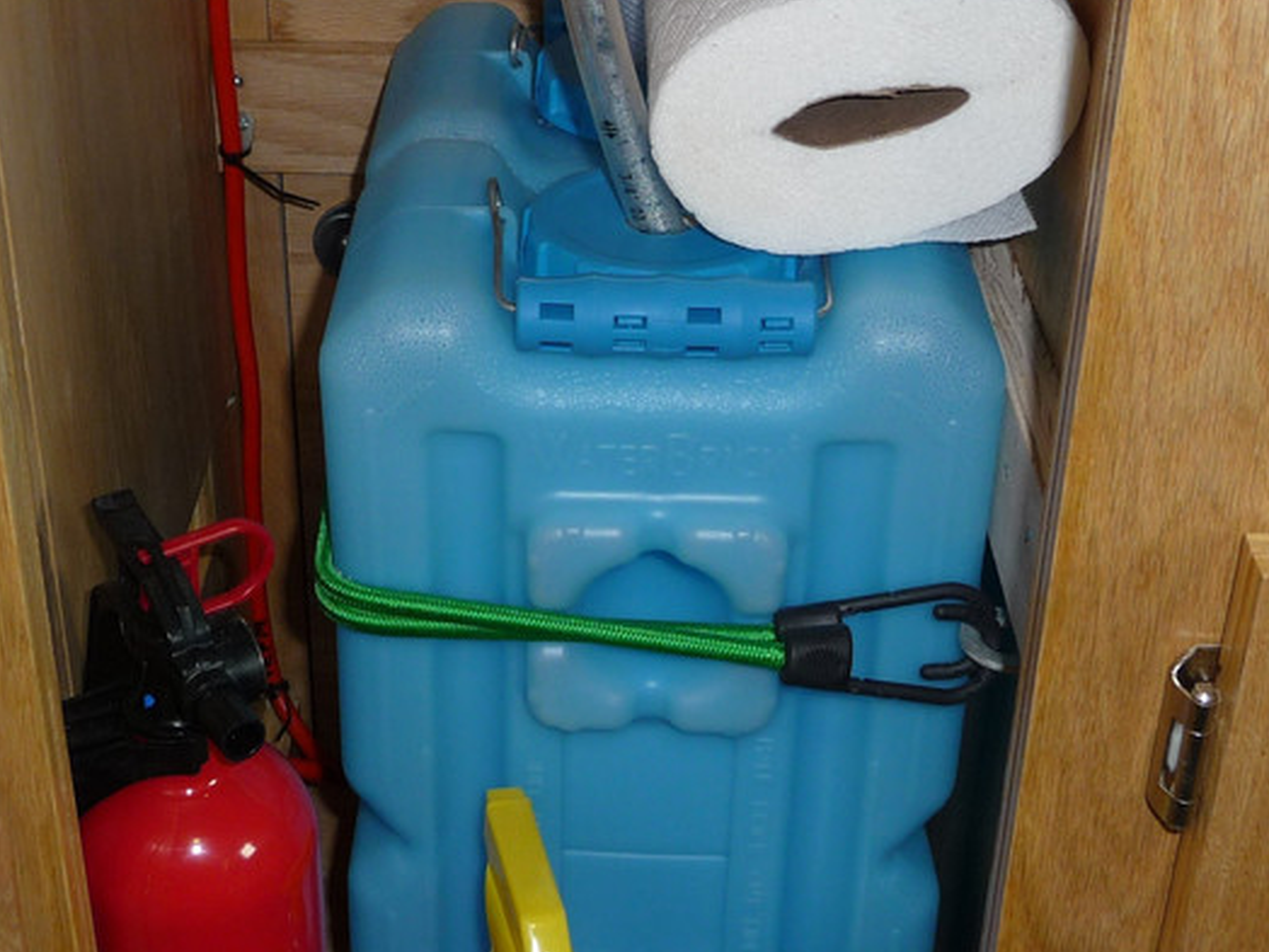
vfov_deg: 25.6
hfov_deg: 33.8
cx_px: 568
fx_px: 2090
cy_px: 351
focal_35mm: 57
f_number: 3.3
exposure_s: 1/30
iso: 100
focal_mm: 4.7
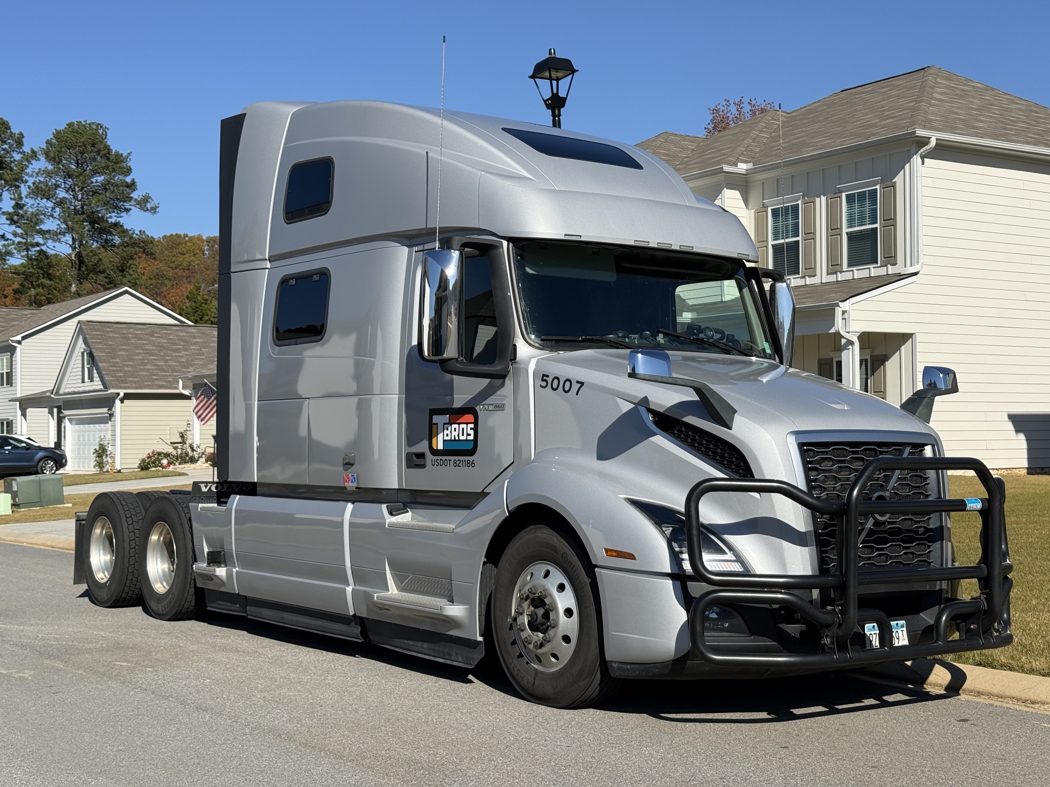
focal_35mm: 48
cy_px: 394
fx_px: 1456
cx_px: 525
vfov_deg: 30.3
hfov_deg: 39.7
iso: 64
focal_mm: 6.76
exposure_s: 1/5587
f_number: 1.78
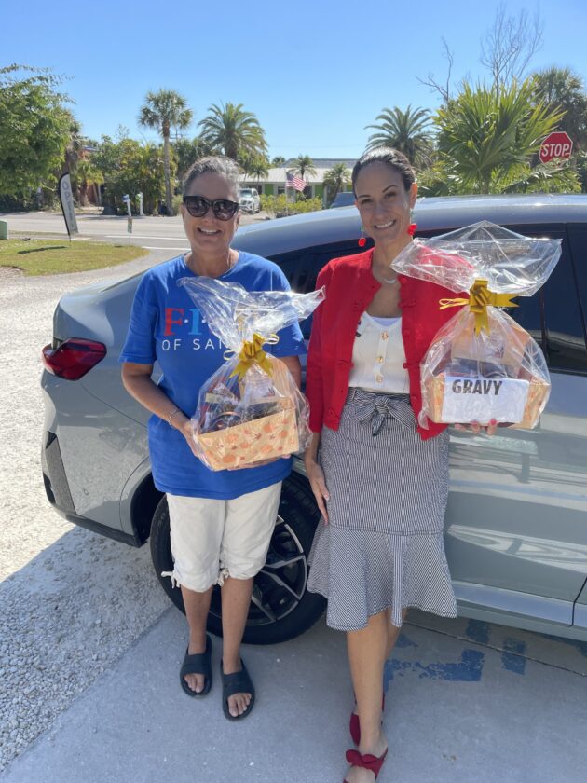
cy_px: 392
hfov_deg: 53.1
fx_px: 588
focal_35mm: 26
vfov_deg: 67.3
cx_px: 294
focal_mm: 4.2
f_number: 1.6
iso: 32
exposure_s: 1/2020
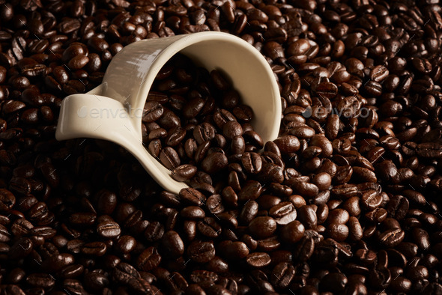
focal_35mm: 105
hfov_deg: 19.4
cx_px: 221
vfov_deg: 13.1
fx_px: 1290
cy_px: 148
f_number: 18
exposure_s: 1/200
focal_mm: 105
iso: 100
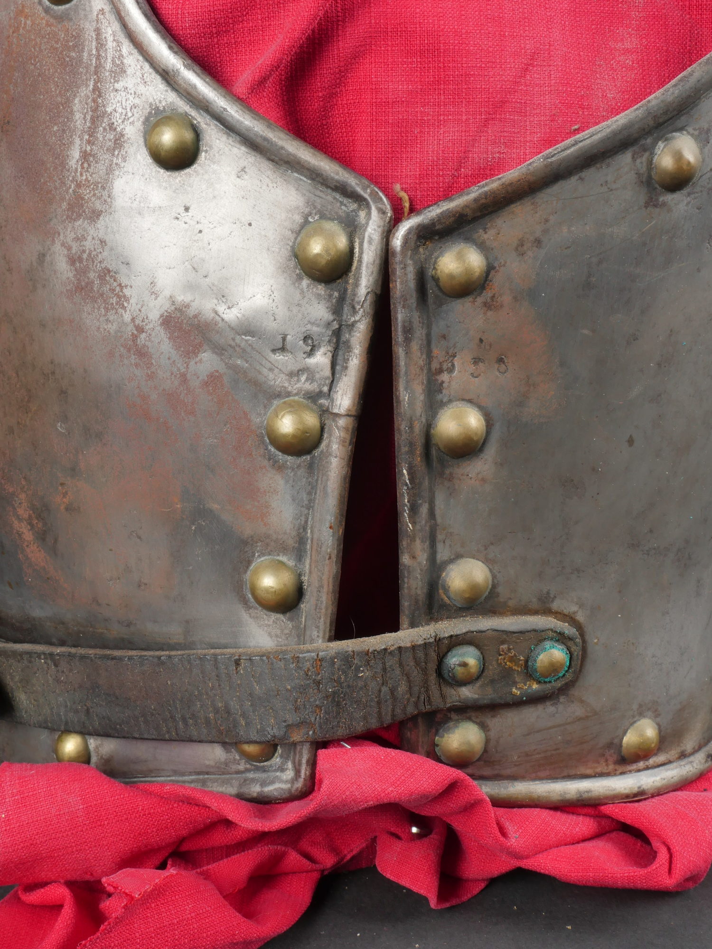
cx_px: 356
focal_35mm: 50
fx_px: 1371
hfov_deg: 29.1
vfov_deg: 38.2
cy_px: 474
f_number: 18
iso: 200
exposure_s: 1/125
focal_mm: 25
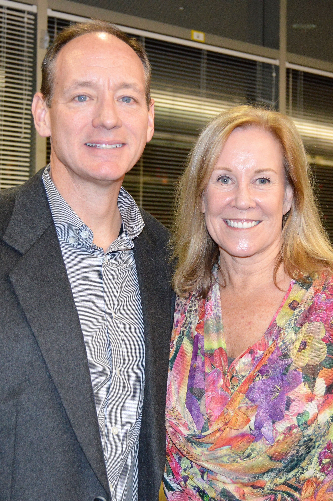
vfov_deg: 42.4
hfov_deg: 28.9
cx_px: 166
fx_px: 646
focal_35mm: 46
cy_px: 250
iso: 1250
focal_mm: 31
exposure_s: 1/60
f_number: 4.2
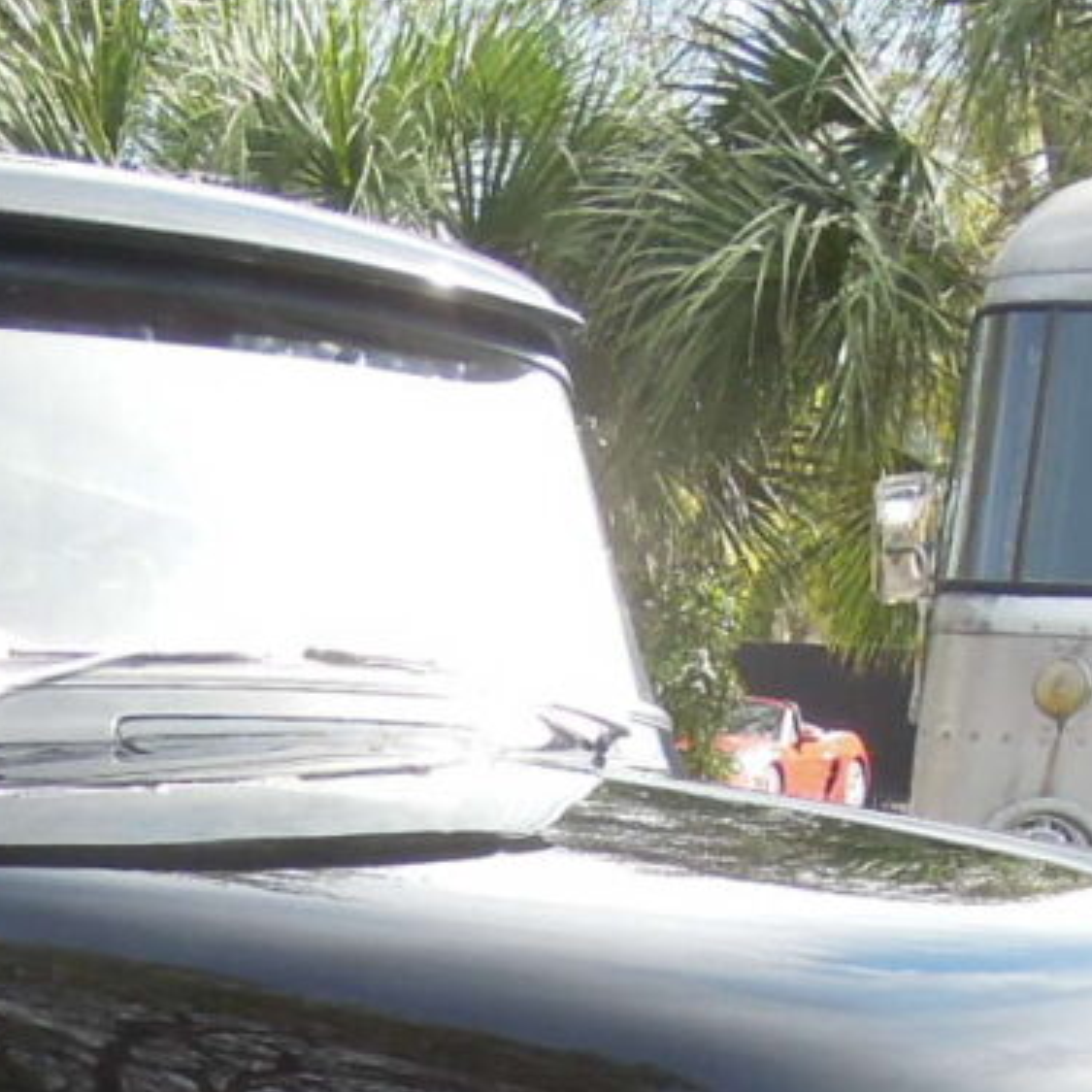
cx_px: -87
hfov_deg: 19.2
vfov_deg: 18.2
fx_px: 3105
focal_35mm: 87
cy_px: 1543
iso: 160
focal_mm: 4.3
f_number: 2.8
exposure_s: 1/640
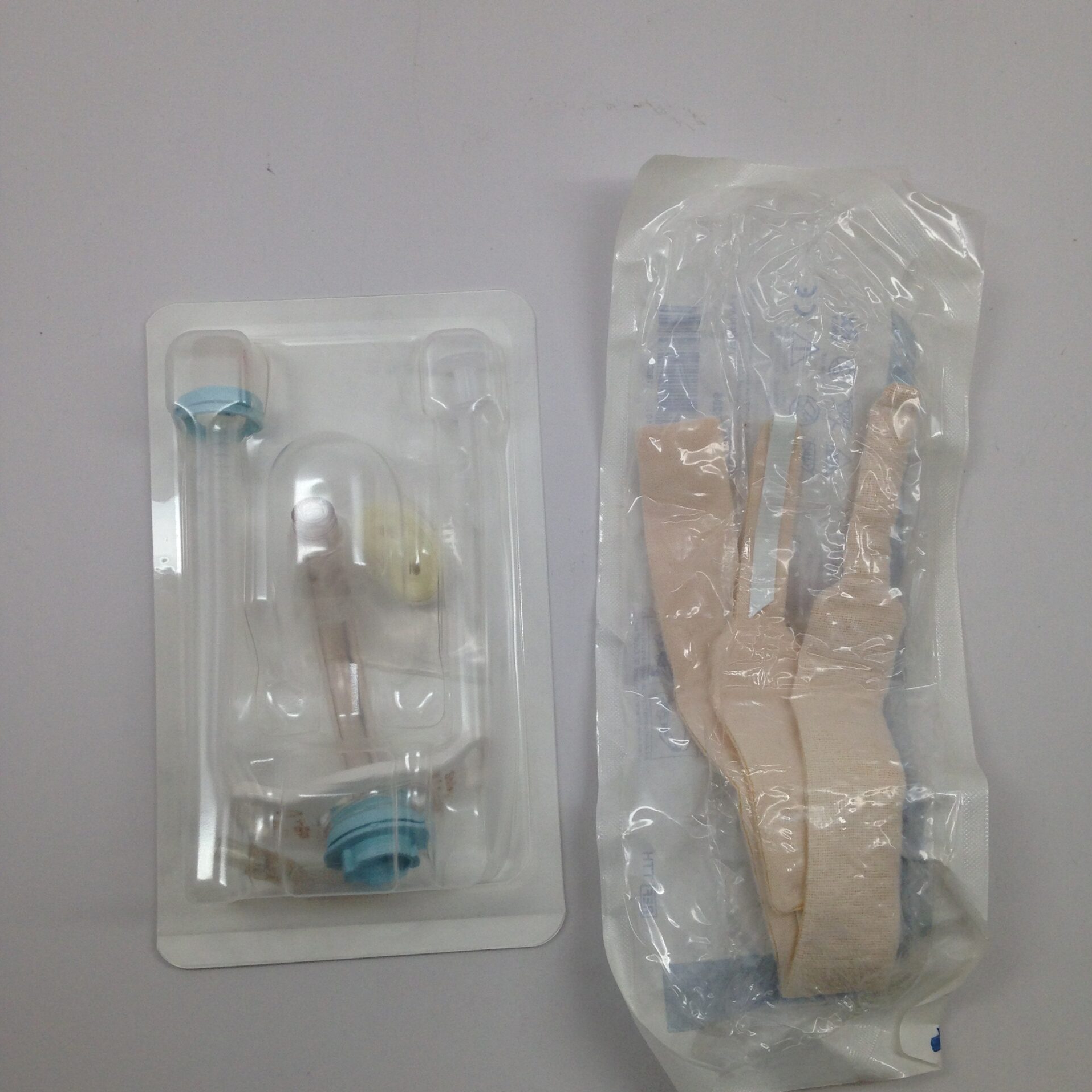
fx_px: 1392
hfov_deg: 42.8
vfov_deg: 42.8
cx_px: 546
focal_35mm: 39
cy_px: 566
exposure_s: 1/120
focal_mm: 4.12
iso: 64
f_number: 2.4
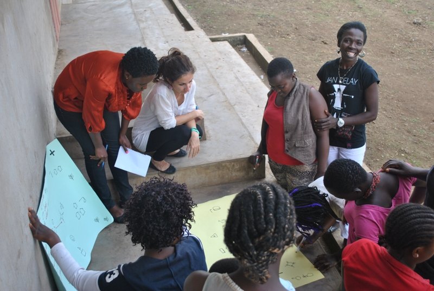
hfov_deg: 43.5
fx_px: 543
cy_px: 146
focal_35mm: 45
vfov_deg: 30.0
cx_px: 217
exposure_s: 1/60
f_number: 4.5
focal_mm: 30
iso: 200
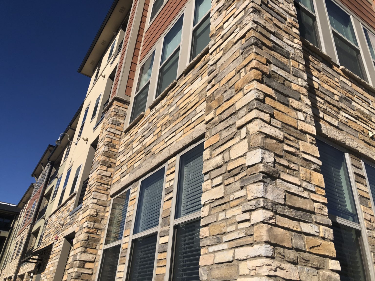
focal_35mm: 28
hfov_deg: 63.4
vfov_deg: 49.7
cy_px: 140
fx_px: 303
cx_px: 188
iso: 20
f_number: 1.8
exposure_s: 1/3436
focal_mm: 3.99
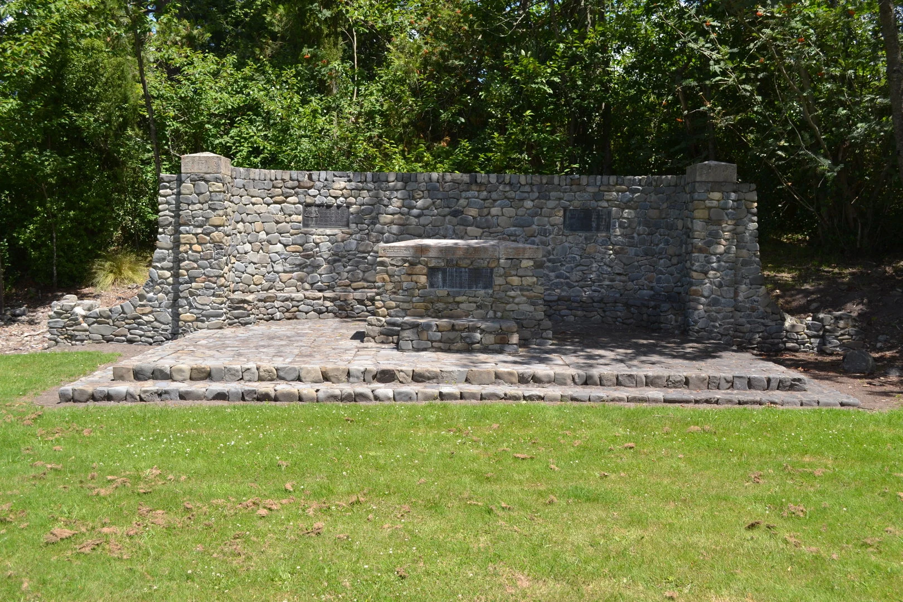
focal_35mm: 36
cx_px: 452
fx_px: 903
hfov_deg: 53.1
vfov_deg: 36.9
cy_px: 301
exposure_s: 1/200
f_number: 5.6
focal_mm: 24
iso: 100
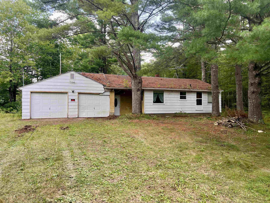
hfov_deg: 67.3
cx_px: 135
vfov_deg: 53.1
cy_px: 102
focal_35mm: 26
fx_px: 203
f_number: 1.5
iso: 50
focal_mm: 5.7
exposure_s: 1/407
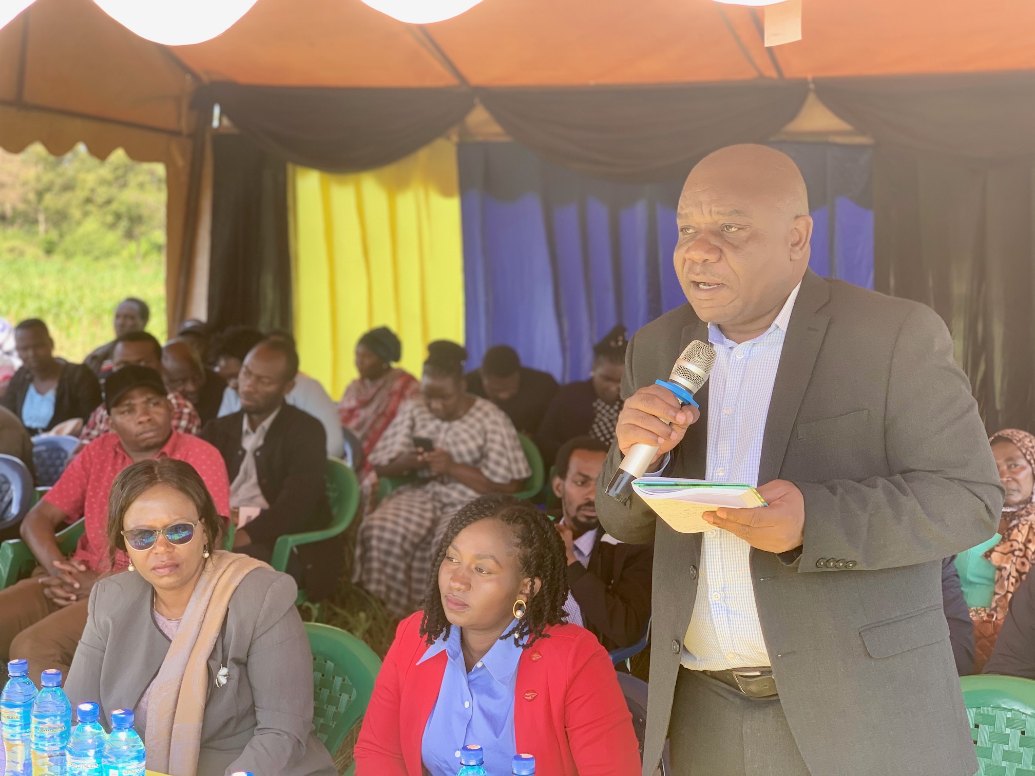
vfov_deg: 28.0
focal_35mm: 52
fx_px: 1555
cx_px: 518
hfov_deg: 36.8
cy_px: 388
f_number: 2.4
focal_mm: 6
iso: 25
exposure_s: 1/122
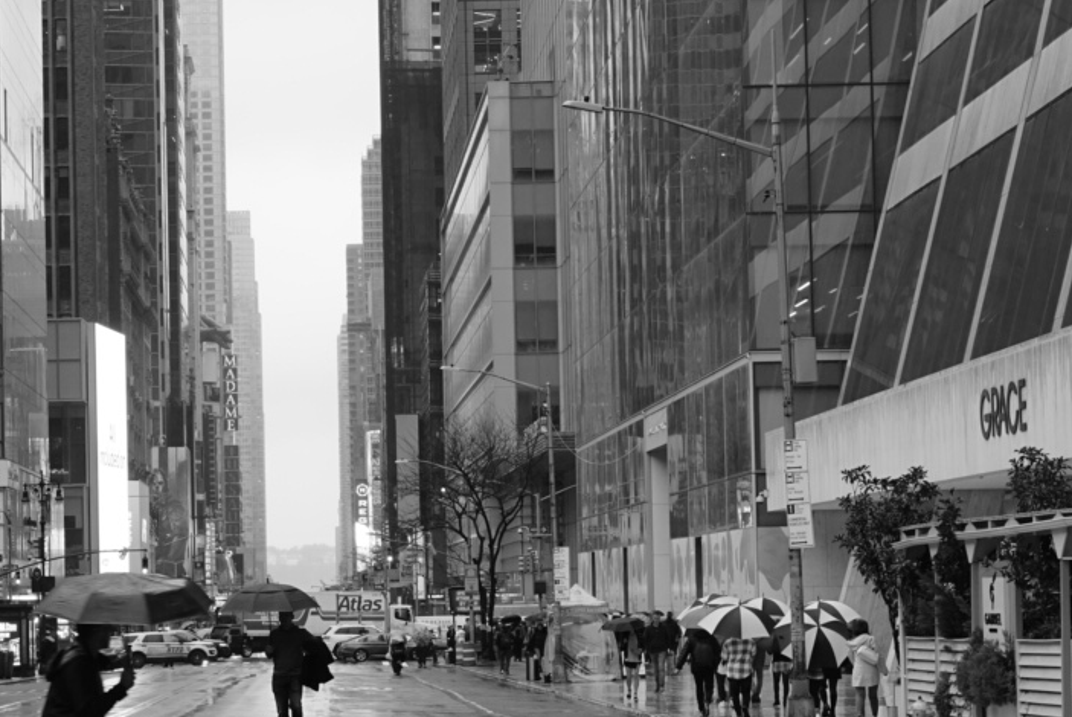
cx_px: 117
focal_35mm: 115
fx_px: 3427
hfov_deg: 17.5
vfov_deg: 11.9
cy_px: 464
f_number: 8
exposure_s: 1/60
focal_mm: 50
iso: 500
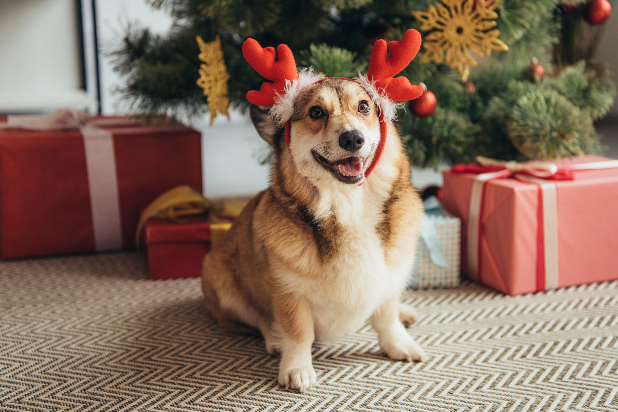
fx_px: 1030
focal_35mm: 60
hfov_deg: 33.4
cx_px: 309
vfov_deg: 22.6
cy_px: 206
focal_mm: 60
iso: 400
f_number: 3.5
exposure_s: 1/320
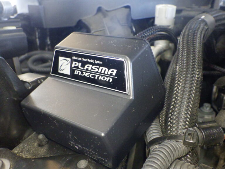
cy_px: 84
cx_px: 112
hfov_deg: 54.0
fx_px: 221
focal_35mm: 34
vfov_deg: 41.8
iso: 1600
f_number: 3.8
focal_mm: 6.1
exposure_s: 1/50
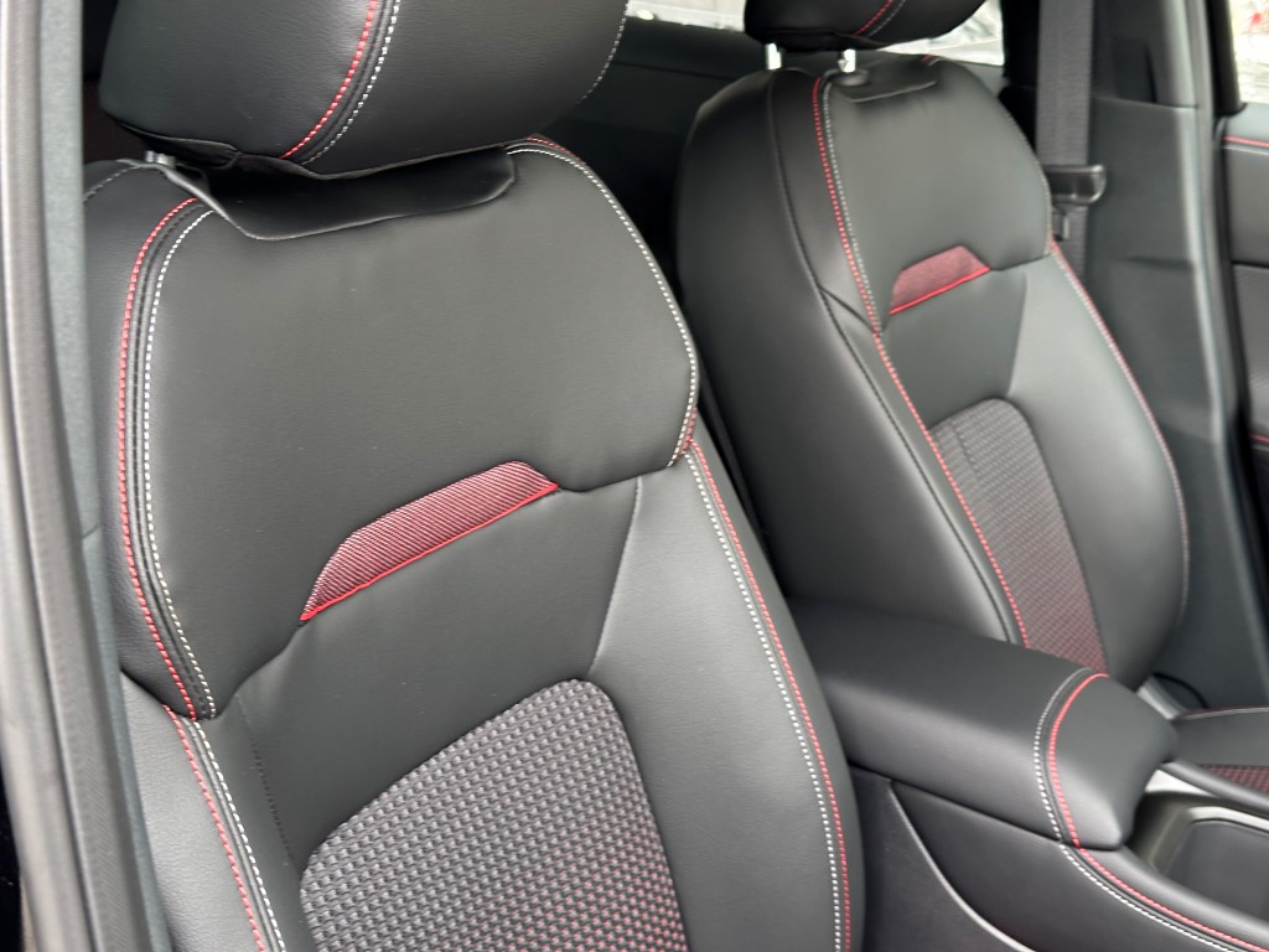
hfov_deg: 39.7
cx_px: 634
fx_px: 1760
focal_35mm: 48
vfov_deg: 30.3
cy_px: 476
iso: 125
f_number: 1.78
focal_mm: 6.86
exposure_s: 1/60
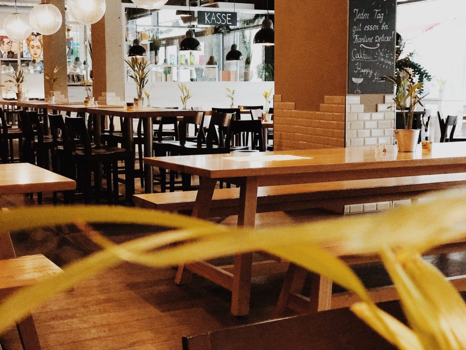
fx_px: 767
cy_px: 175
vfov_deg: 25.7
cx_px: 233
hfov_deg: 33.8
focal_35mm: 57
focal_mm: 6.6
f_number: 2.8
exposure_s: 1/50
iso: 500
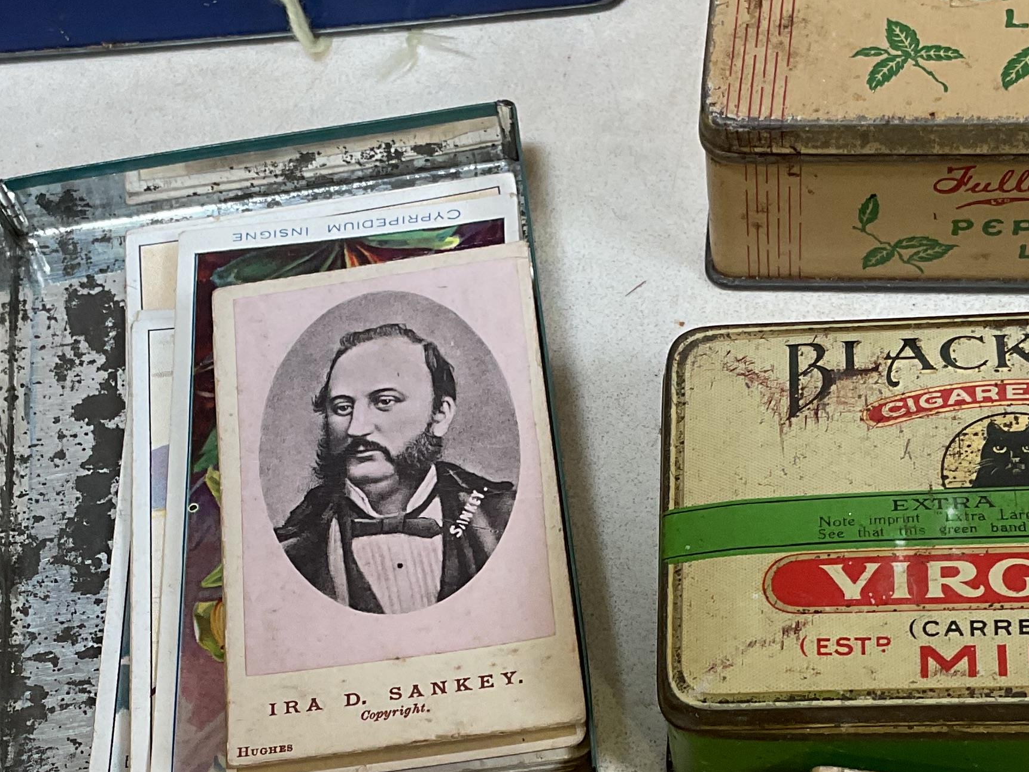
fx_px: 2021
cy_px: 712
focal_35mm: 68
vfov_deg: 21.1
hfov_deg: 28.6
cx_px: 488
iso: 50
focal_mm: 3
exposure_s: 1/100
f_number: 1.8
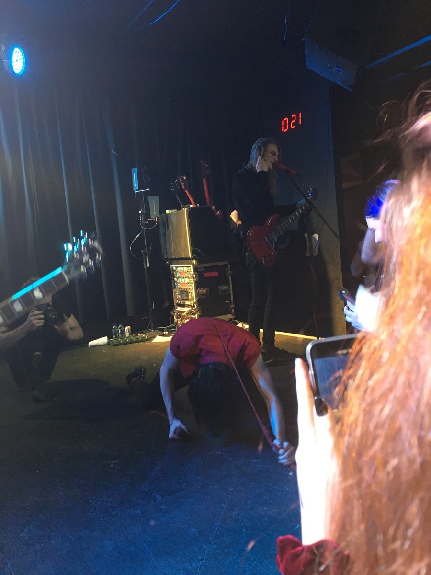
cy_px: 288
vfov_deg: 61.7
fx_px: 481
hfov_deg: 48.2
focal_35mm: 29
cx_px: 216
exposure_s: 1/20
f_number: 2.2
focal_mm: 4.15
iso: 200
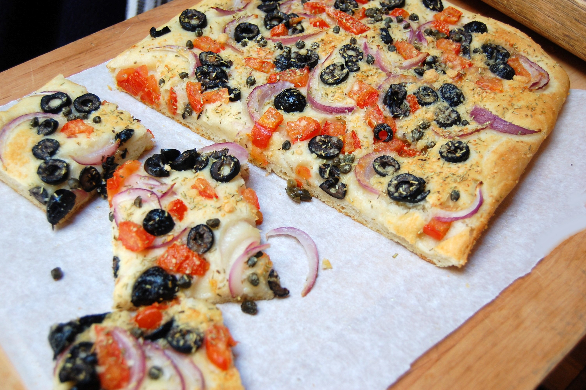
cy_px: 195
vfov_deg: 34.1
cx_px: 293
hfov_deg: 49.6
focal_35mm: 39
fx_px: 634
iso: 400
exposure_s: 1/80
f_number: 4.5
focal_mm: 26
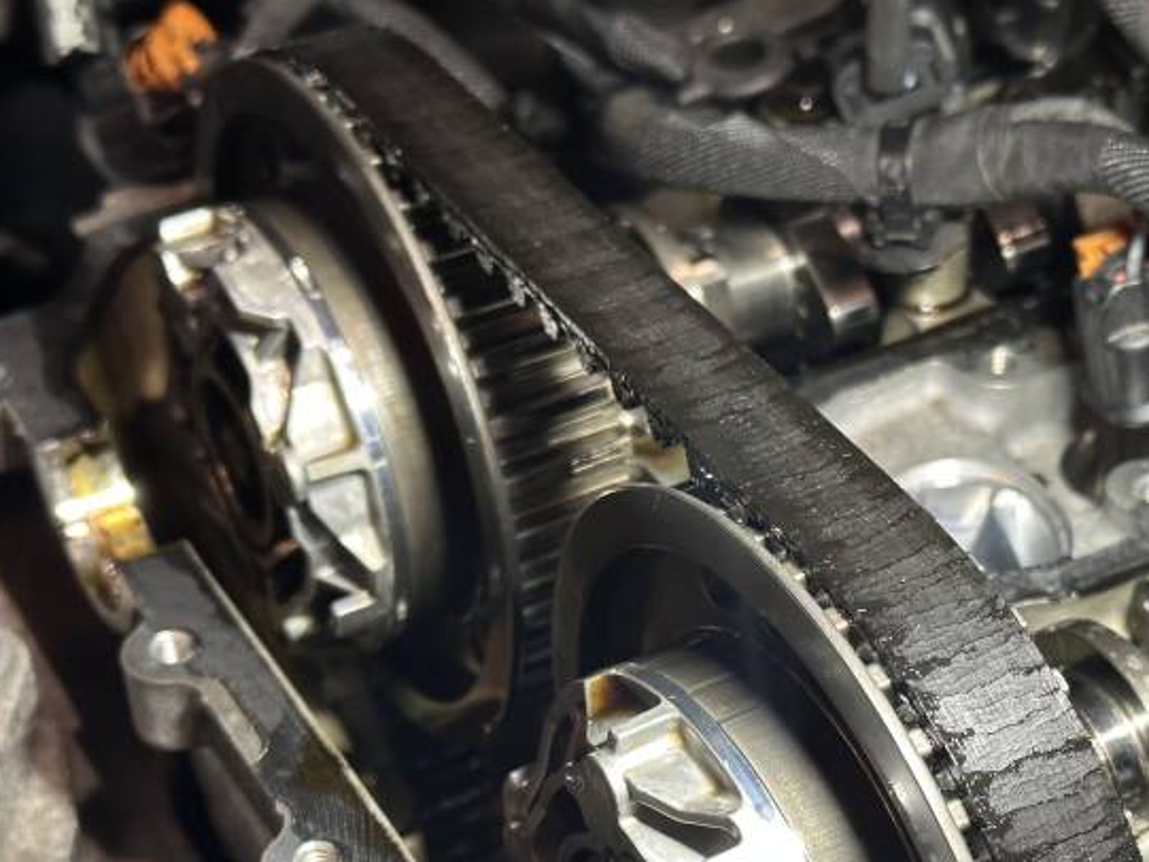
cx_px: 752
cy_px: 633
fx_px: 2357
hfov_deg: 27.3
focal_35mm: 71
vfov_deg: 20.6
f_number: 1.78
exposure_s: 1/50
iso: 250
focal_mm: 6.86
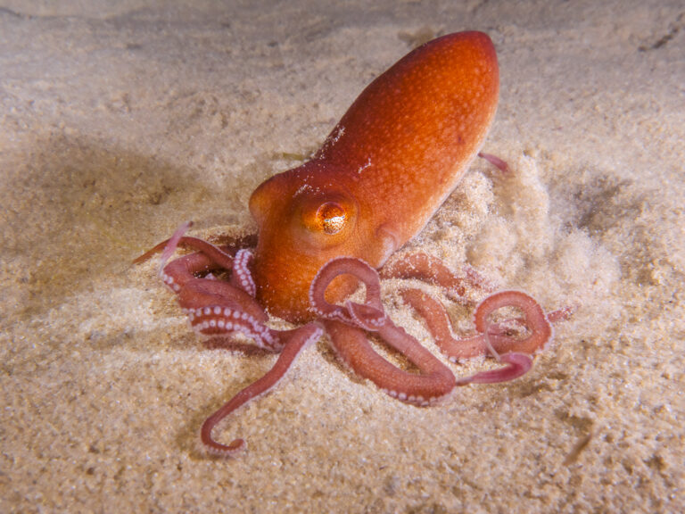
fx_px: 831
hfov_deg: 44.8
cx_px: 342
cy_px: 257
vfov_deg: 34.3
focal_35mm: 42
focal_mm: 21
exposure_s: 1/250
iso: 640
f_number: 22
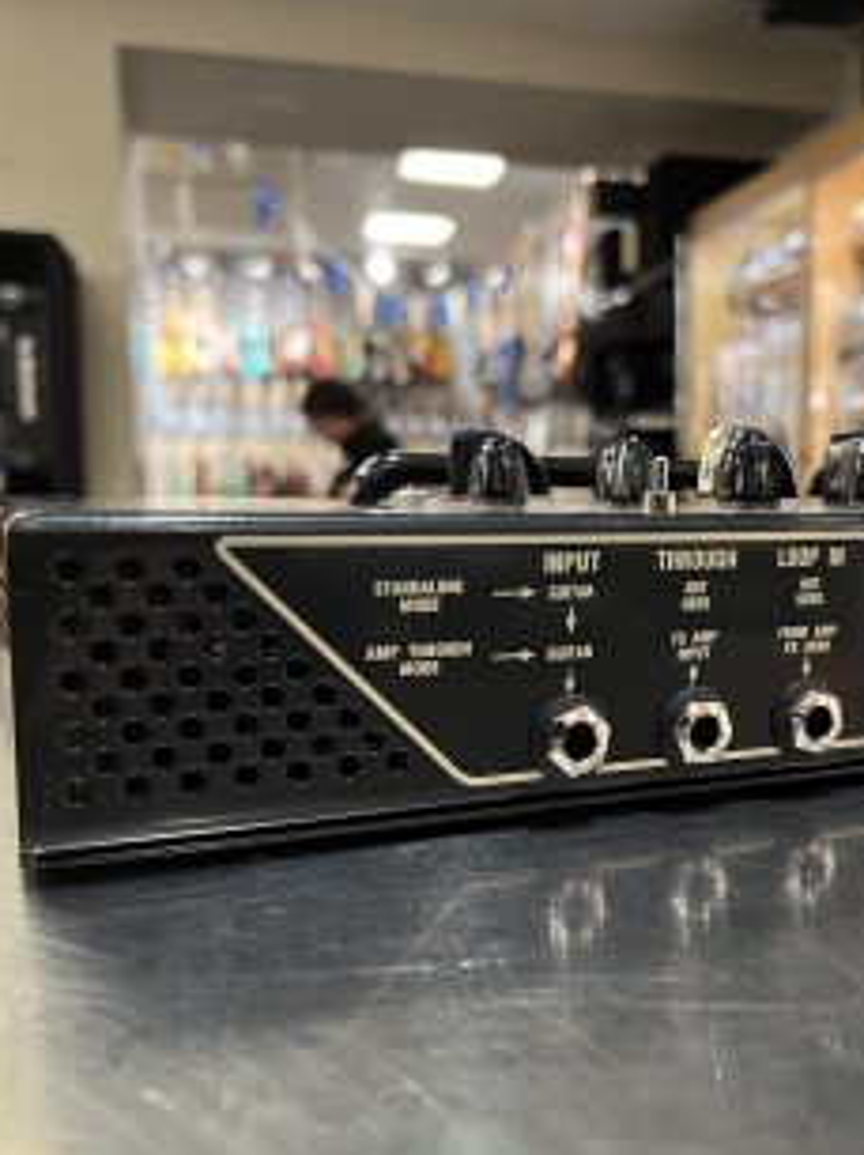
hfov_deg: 41.4
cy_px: 657
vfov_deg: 53.8
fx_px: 1133
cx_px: 551
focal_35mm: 34
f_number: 1.6
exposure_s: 1/40
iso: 160
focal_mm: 5.1
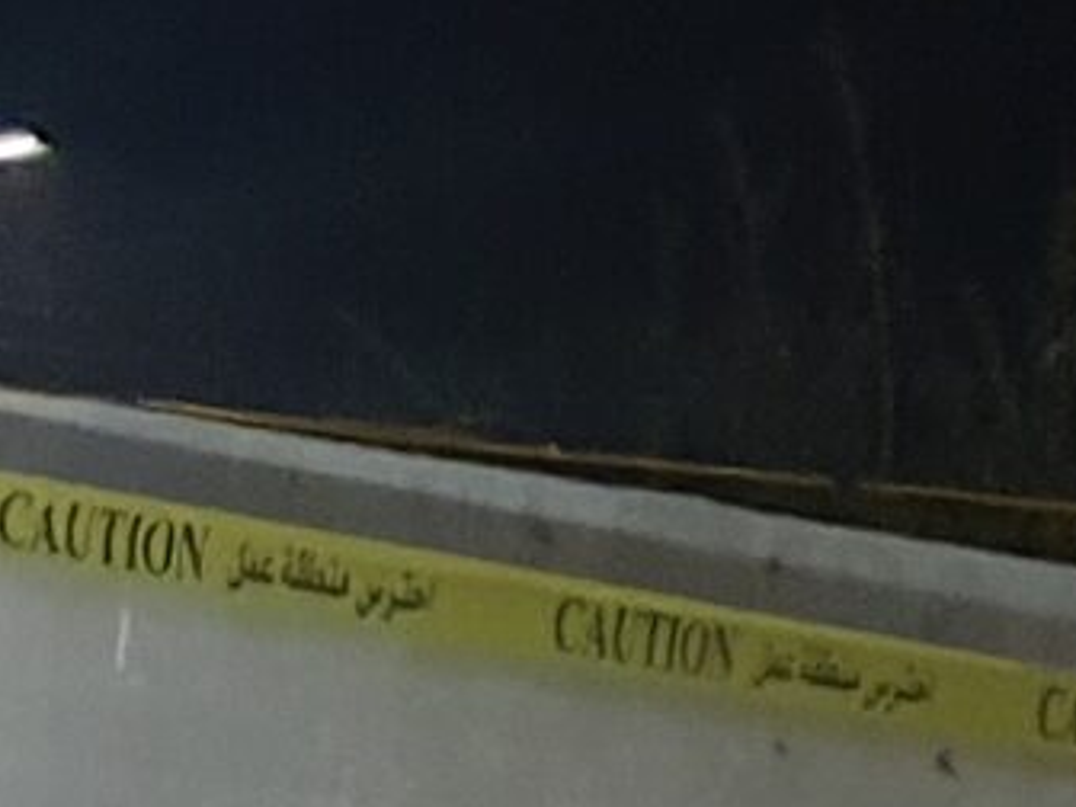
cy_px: 1428
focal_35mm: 198
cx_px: 3737
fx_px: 6155
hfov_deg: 7.9
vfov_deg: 7.3
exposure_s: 1/13
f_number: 1.5
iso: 250
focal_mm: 4.3
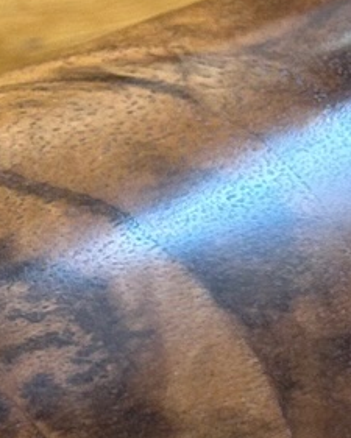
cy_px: 605
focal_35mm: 182
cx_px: -782
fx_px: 2362
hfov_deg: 7.3
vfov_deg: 10.3
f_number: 1.5
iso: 64
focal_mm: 5.7
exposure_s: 1/50
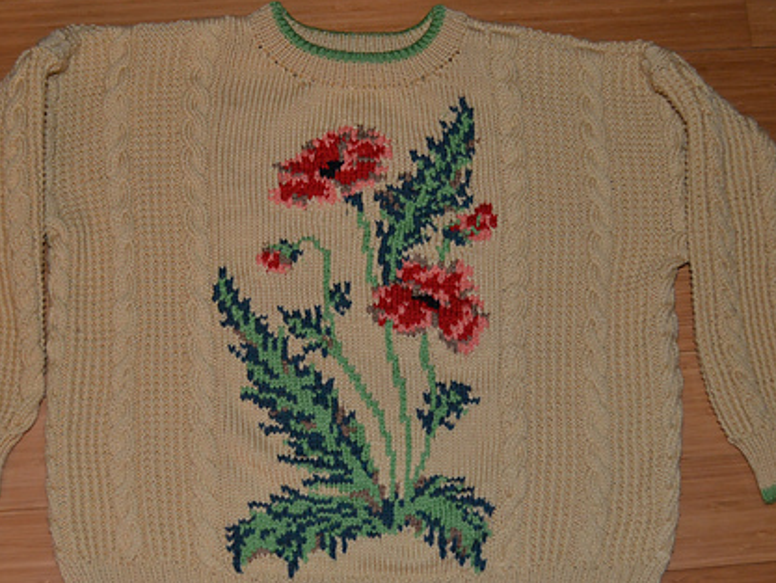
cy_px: 341
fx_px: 1188
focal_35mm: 53
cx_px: 372
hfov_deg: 36.2
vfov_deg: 27.5
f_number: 4
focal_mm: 24
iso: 800
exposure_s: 1/60
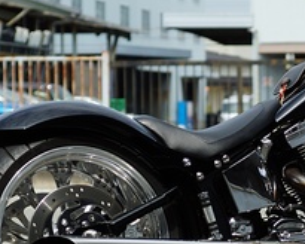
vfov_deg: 7.8
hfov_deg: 9.6
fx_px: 1796
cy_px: 160
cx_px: 306
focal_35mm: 199
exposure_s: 1/1600
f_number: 3.2
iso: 100
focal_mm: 50
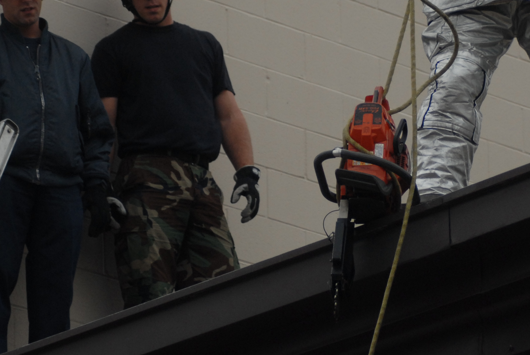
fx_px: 4186
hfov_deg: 7.2
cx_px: 358
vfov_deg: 4.8
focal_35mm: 284
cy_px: 19
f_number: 4
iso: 400
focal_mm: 95
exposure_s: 1/1000
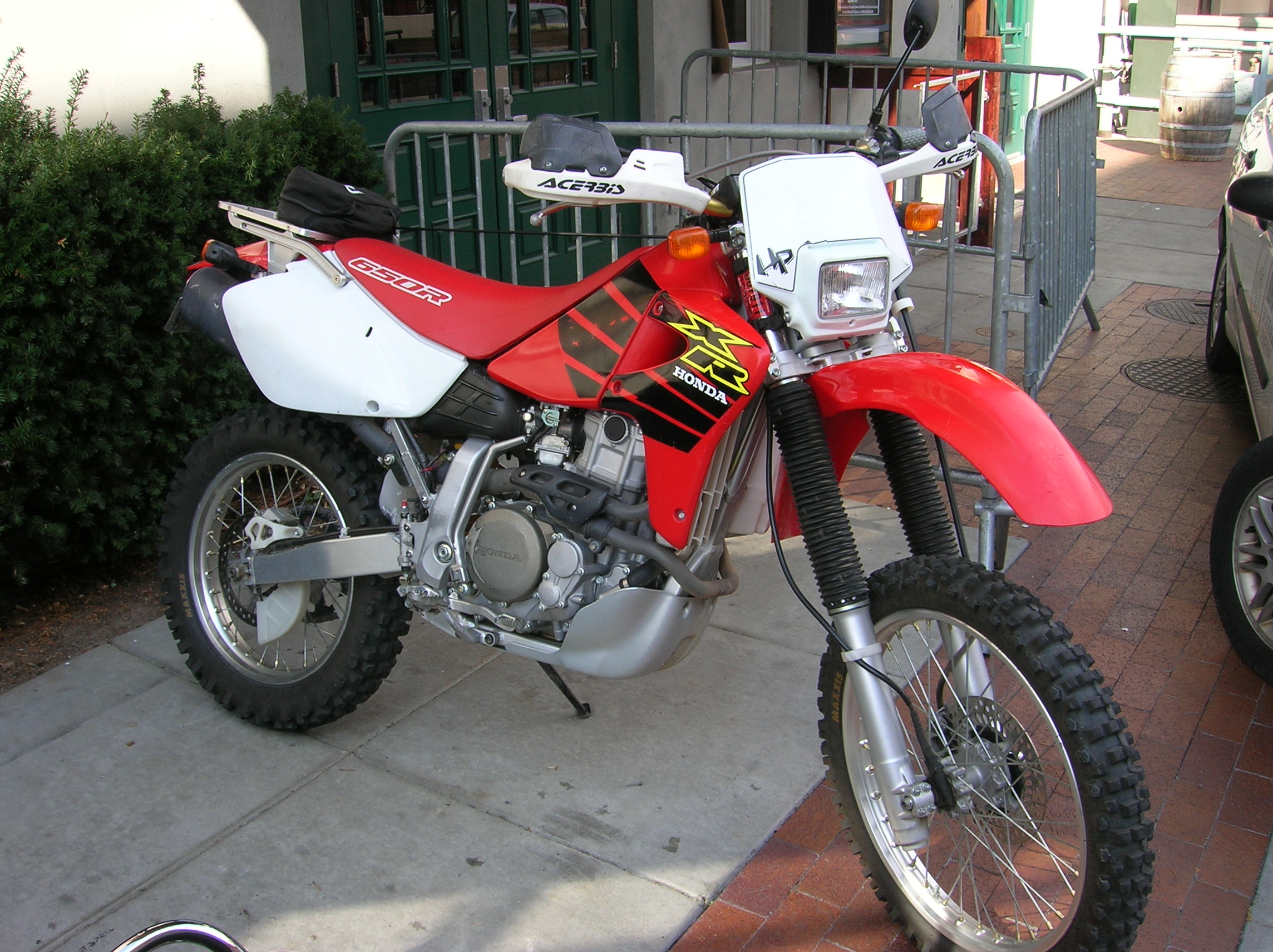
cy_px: 476
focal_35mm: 34
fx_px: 1249
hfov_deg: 54.0
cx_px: 636
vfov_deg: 41.7
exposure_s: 1/80.4
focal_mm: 5.7
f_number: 4.9
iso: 50
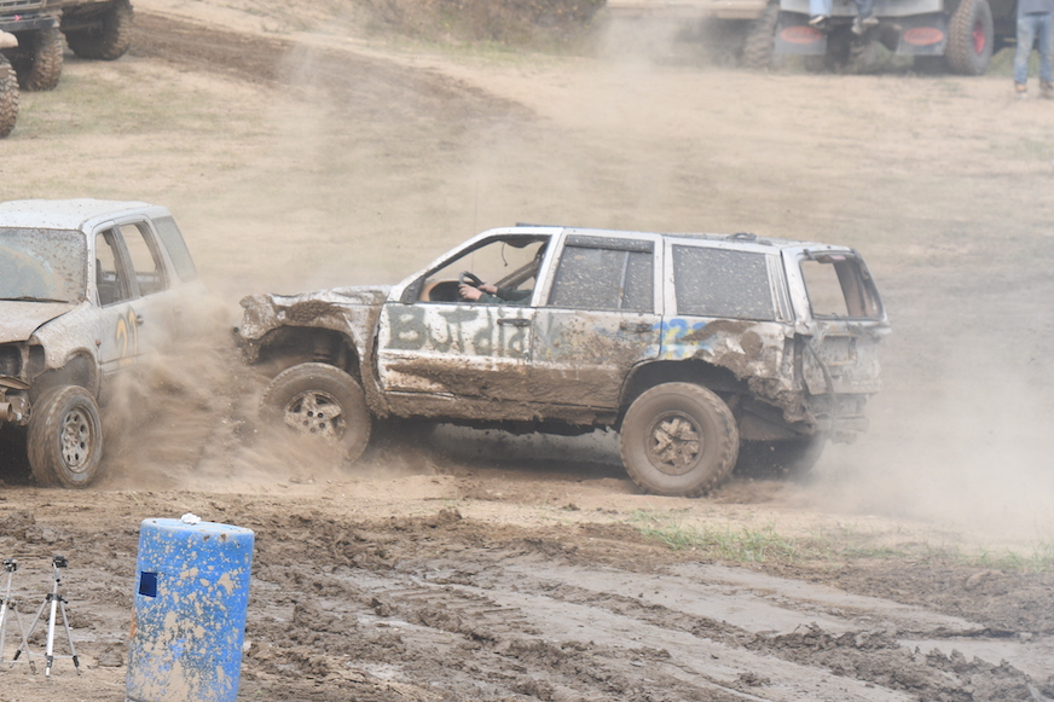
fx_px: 8137
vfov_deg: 4.9
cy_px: 282
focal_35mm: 278
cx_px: 365
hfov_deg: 7.4
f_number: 5.6
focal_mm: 135
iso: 400
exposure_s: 1/500
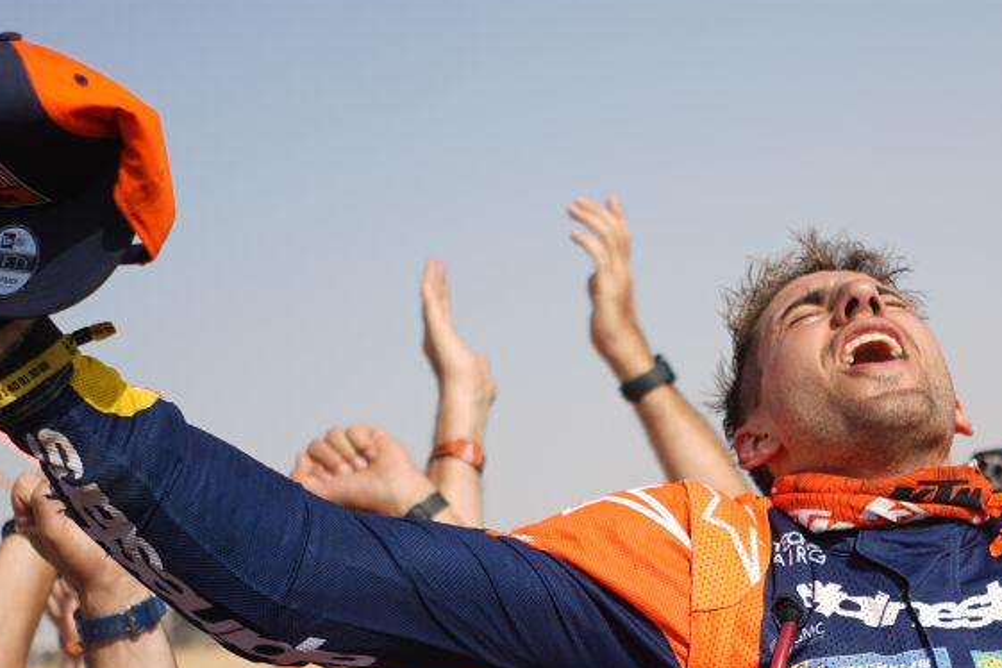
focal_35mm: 88
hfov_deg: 22.9
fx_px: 2449
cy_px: 510
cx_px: 746
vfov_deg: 15.5
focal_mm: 28
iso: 50
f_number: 2
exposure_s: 1/2500
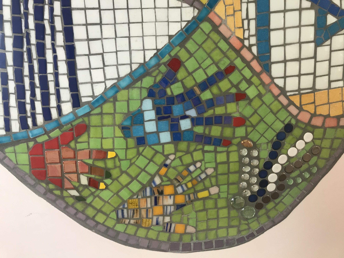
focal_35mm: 28
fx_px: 278
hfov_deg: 63.4
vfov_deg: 49.7
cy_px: 129
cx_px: 172
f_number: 1.8
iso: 40
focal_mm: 3.99
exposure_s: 1/25
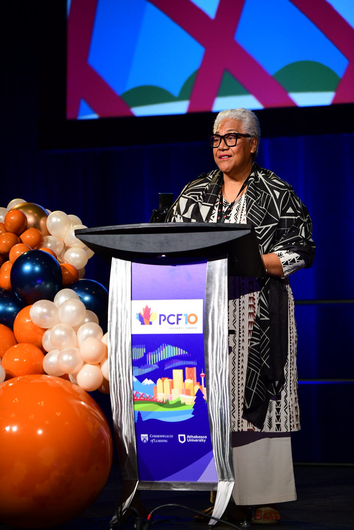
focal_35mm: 135
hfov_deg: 10.2
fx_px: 1991
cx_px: 177
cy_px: 265
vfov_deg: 15.2
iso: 1000
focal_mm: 135
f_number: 2.8
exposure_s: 1/160
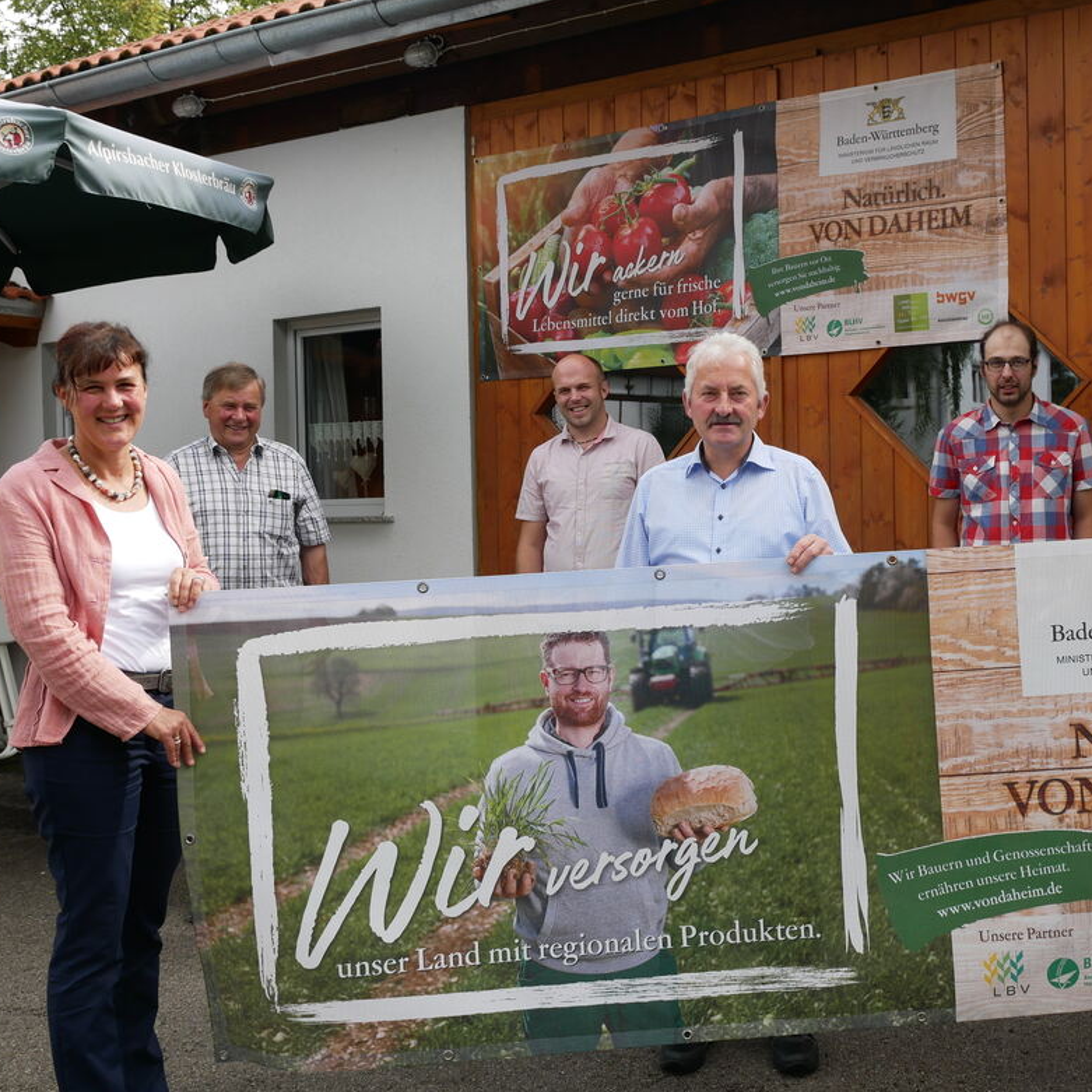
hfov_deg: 40.4
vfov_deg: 40.9
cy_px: 545
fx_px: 1463
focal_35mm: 41
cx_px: 724
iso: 200
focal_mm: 17
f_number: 5
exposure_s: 1/400
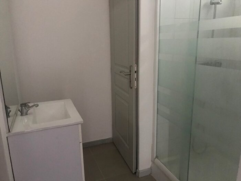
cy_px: 90
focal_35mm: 28
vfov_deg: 49.7
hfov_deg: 63.4
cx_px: 120
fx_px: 195
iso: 125
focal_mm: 3.99
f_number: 1.8
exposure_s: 1/4
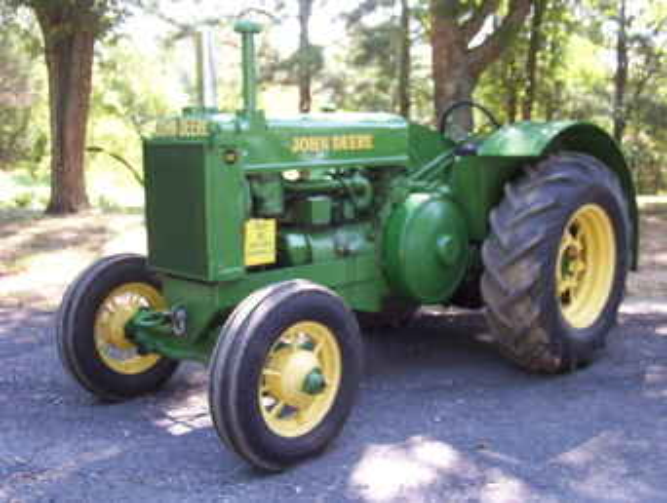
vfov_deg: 36.9
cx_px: 334
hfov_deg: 47.8
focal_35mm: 39
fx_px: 753
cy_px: 252
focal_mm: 6
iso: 140
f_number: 4.5
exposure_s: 1/41.2
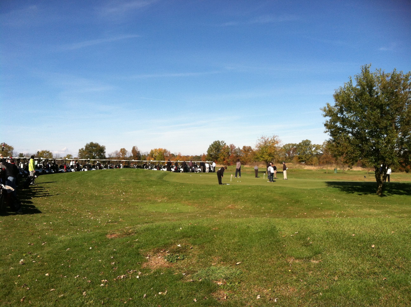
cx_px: 206
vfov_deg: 40.6
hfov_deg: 52.7
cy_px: 154
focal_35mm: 35
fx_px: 415
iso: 80
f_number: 2.8
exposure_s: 1/1500
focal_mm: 3.85
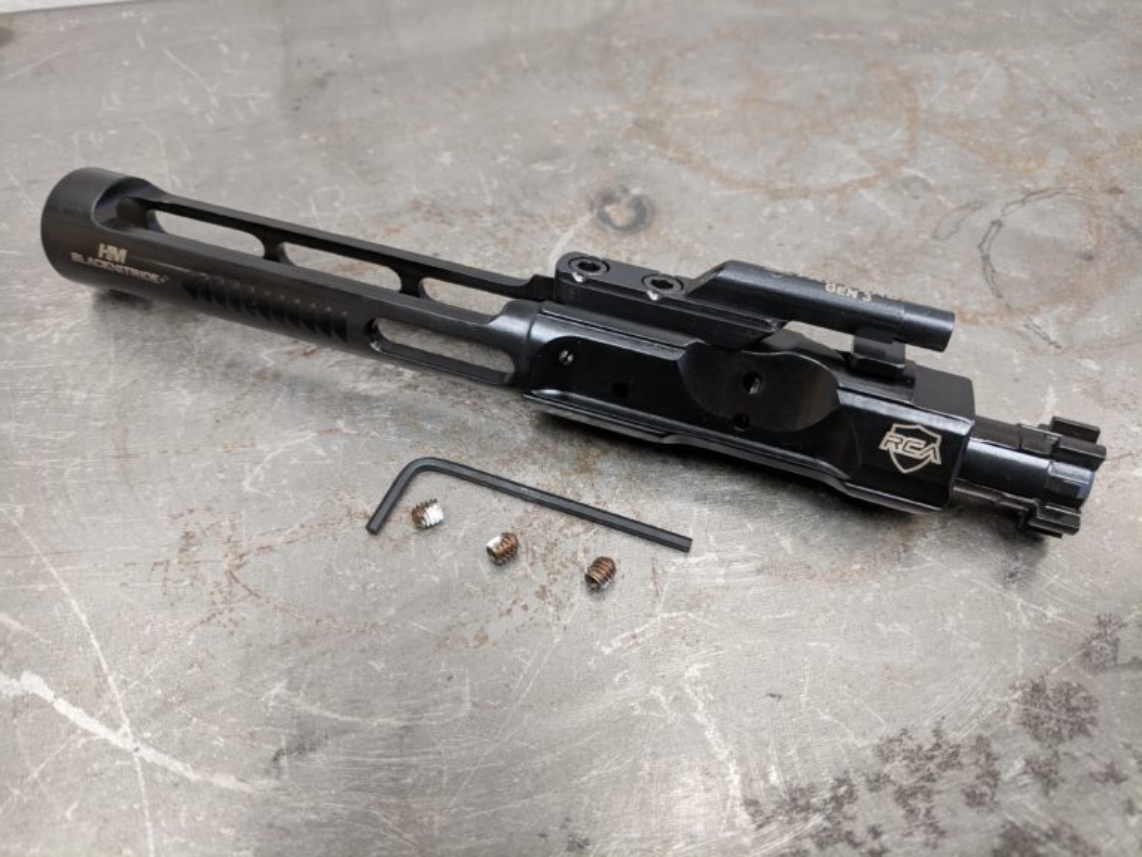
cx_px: 571
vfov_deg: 53.1
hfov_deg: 67.3
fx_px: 858
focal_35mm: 26
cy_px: 428
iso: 338
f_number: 2
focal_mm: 4.67
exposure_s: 1/60
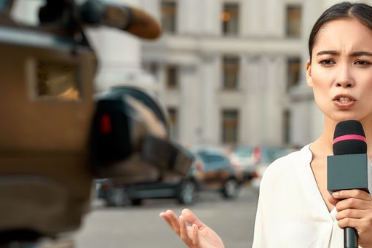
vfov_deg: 9.7
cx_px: 246
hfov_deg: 14.5
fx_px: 1457
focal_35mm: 141
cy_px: 150
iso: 250
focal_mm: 85
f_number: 4.5
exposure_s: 1/250
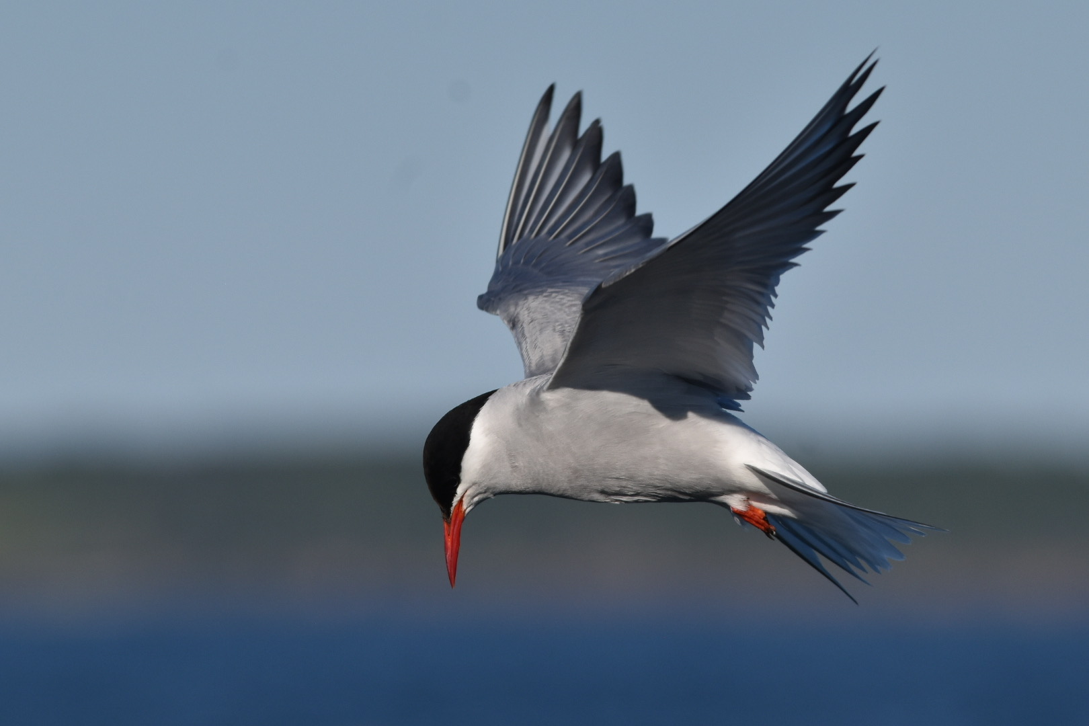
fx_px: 15880
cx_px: 544
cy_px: 363
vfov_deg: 2.6
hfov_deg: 3.9
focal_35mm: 525
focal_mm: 350
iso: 400
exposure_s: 1/1600
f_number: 9
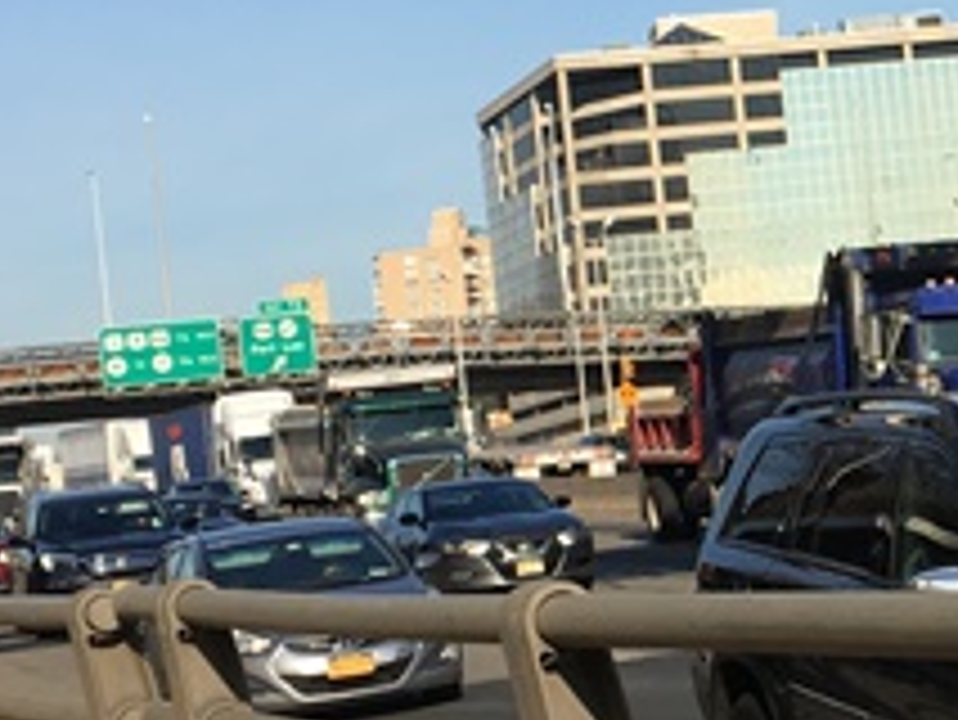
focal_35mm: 109
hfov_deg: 17.1
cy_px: 356
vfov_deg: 13.6
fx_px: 3018
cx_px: 1187
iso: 25
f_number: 2.2
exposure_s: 1/1425
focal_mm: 4.15
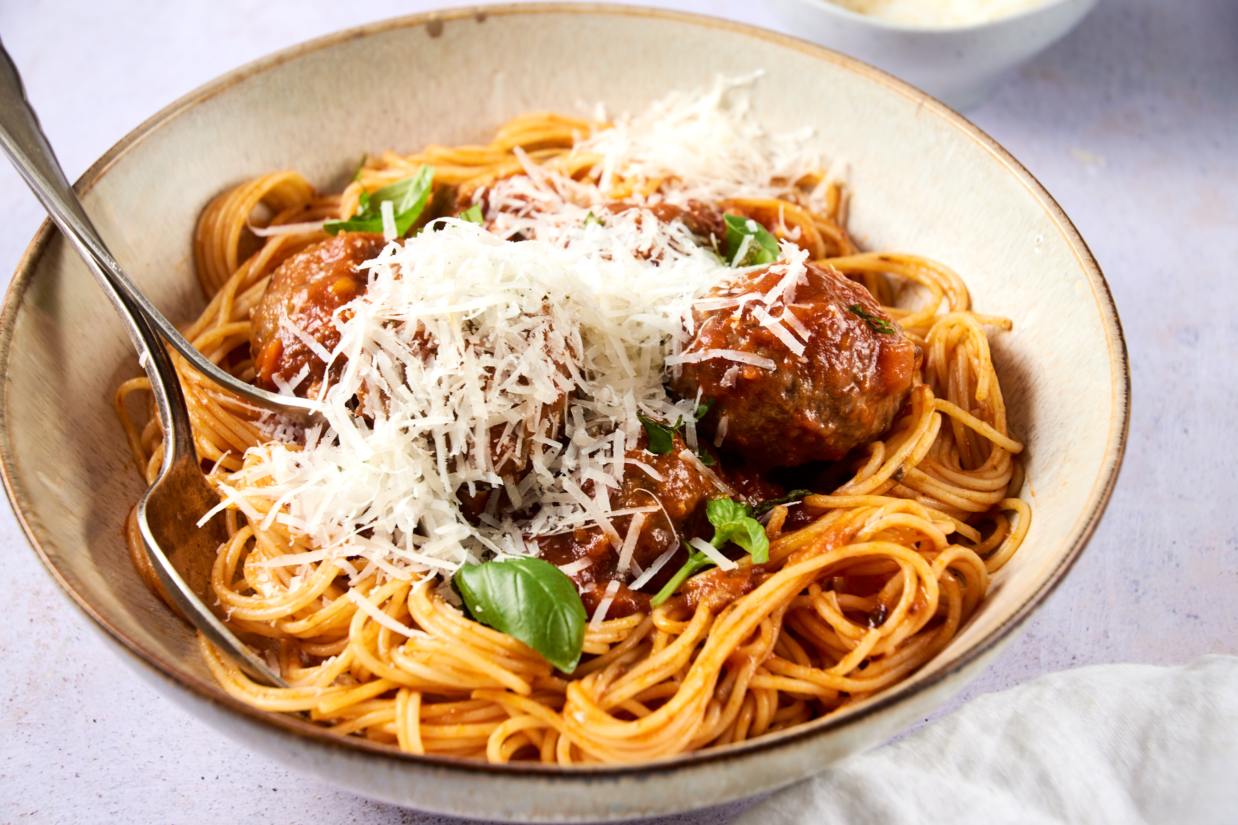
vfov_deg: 13.0
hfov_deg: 19.5
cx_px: 619
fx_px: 3610
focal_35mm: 105
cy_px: 412
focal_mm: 70
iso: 100
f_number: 8
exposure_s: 1/100
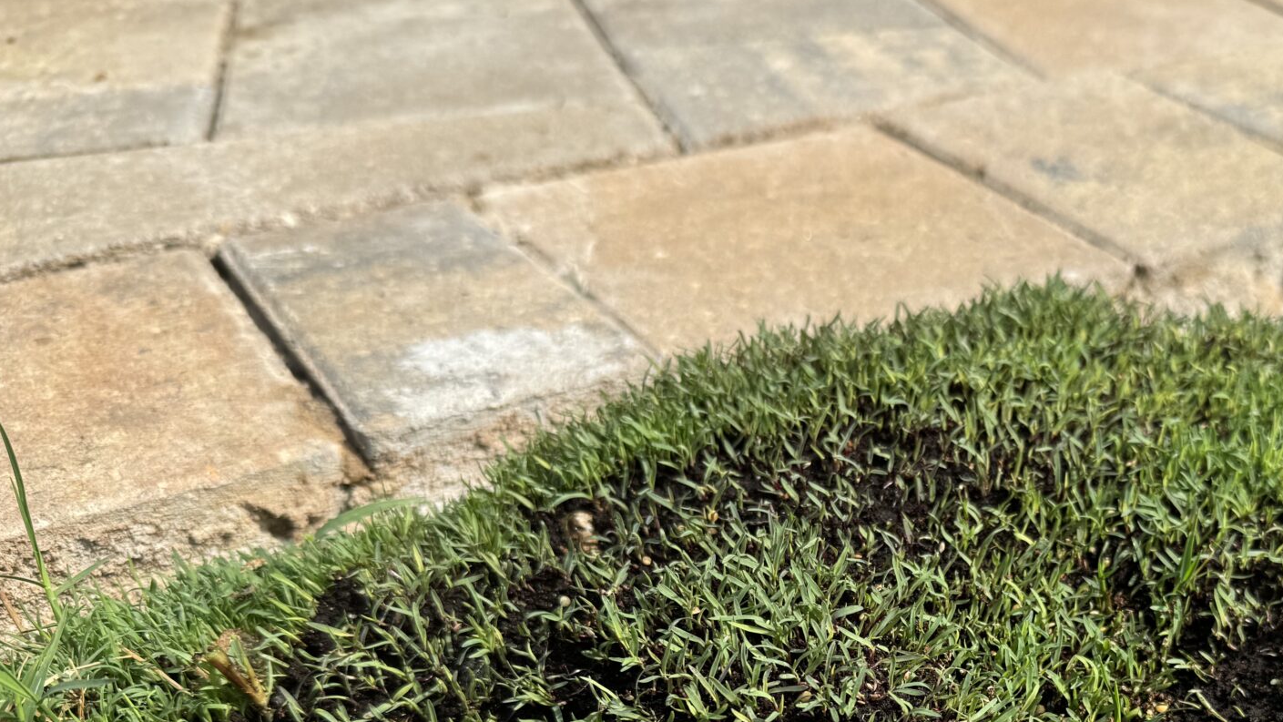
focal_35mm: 38
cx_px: 911
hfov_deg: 51.2
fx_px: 1293
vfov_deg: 29.6
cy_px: 679
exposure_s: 1/2959
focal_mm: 6.76
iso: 80
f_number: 1.78
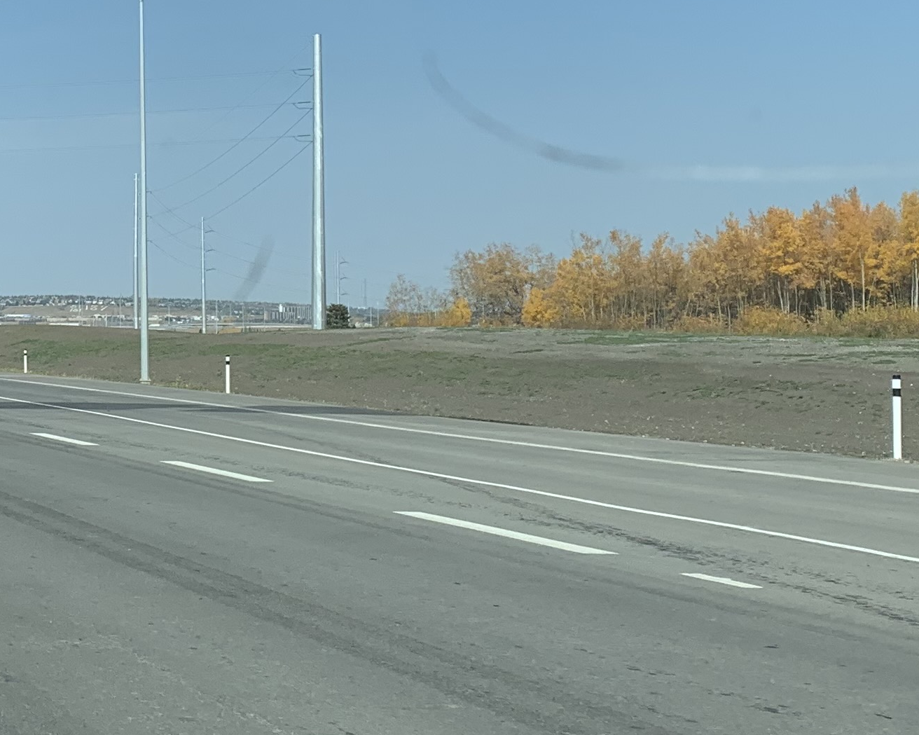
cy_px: 240
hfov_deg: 23.6
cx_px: 31
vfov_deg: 19.6
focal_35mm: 78
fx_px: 2121
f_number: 1.8
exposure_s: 1/1779
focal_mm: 4.25
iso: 25
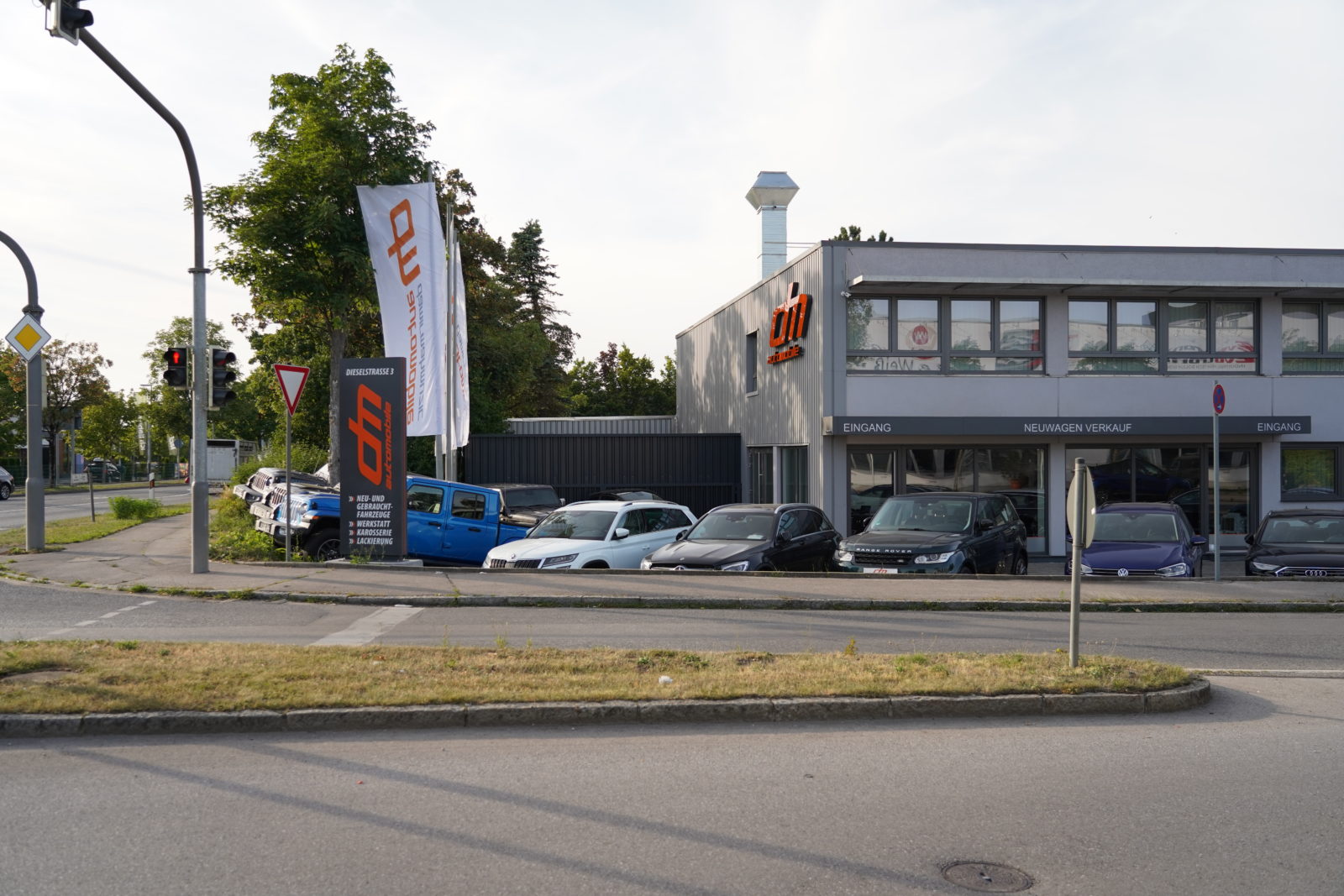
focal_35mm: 31
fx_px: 1157
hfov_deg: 60.3
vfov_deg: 42.3
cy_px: 448
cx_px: 672
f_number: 4
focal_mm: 31
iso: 250
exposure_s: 1/1000
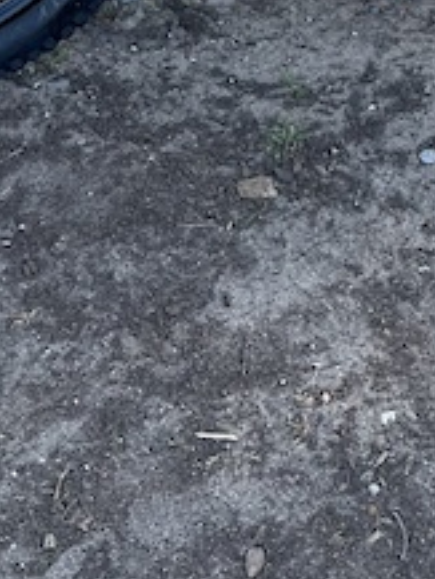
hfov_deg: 15.3
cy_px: -328
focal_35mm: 96
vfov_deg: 17.9
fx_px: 1607
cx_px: 368
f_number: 1.6
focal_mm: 5.1
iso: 32
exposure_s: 1/867
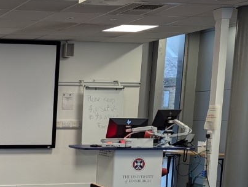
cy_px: 181
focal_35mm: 71
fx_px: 509
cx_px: -79
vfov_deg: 20.2
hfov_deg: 23.9
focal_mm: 6.81
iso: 53
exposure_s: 1/50
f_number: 1.85
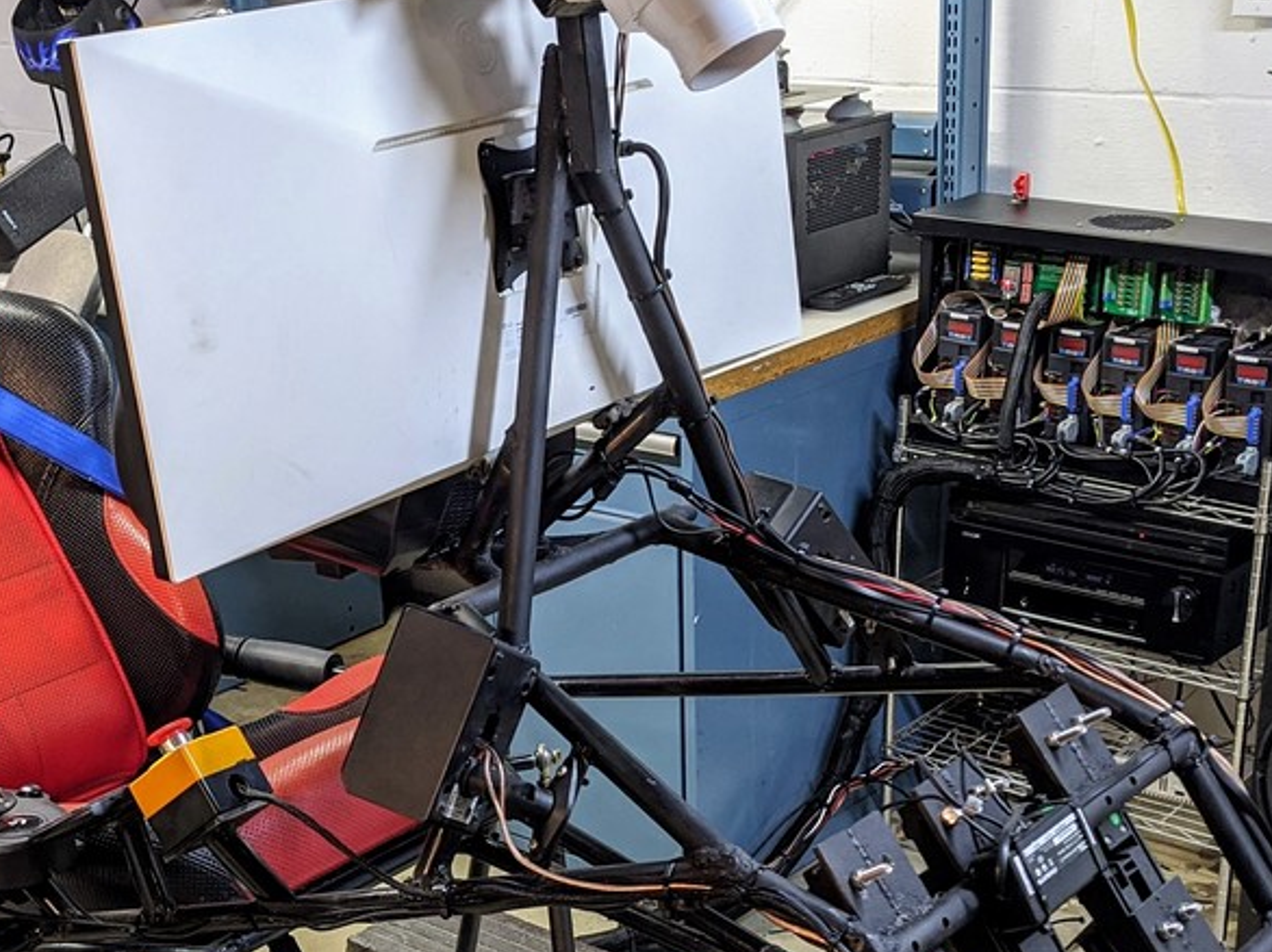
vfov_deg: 24.6
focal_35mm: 59
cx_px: 393
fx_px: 2167
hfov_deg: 32.4
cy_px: 666
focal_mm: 4.38
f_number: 1.73
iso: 71
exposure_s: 1/24
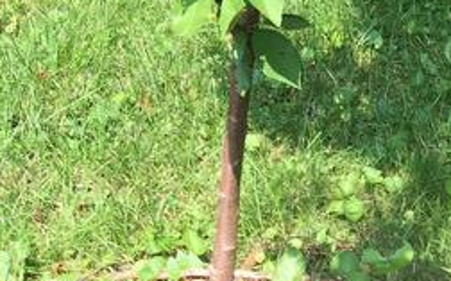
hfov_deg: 17.1
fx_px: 1498
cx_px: 138
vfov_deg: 9.3
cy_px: -458
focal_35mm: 122
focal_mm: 4.15
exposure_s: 1/358
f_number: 2.2
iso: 25
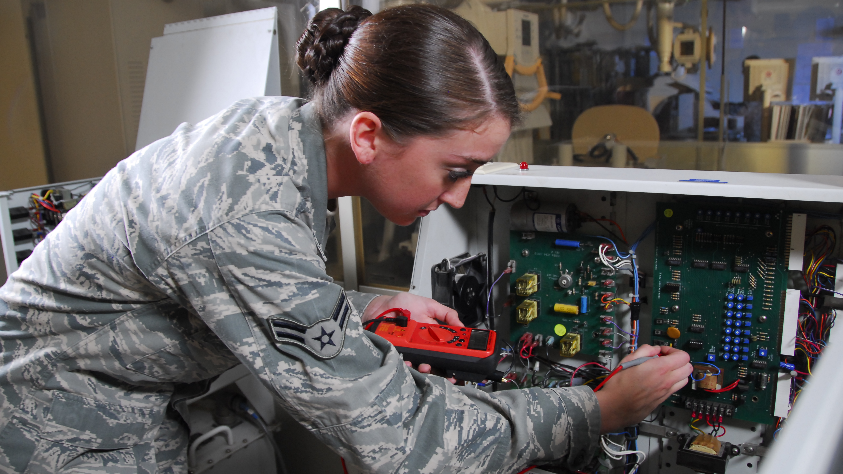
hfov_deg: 66.1
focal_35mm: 29
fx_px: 648
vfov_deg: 40.2
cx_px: 425
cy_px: 229
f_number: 3.5
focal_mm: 18
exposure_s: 1/45
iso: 500
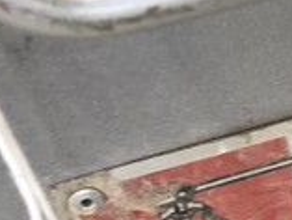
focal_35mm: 114
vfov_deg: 12.9
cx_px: 433
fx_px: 962
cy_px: 190
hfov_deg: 15.9
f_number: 1.8
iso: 25
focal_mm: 3.99
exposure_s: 1/60
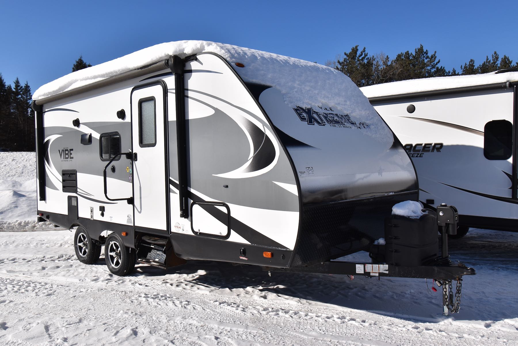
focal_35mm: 30
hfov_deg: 61.9
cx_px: 259
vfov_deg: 43.7
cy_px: 173
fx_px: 432
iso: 200
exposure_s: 1/500
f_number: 11
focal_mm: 20
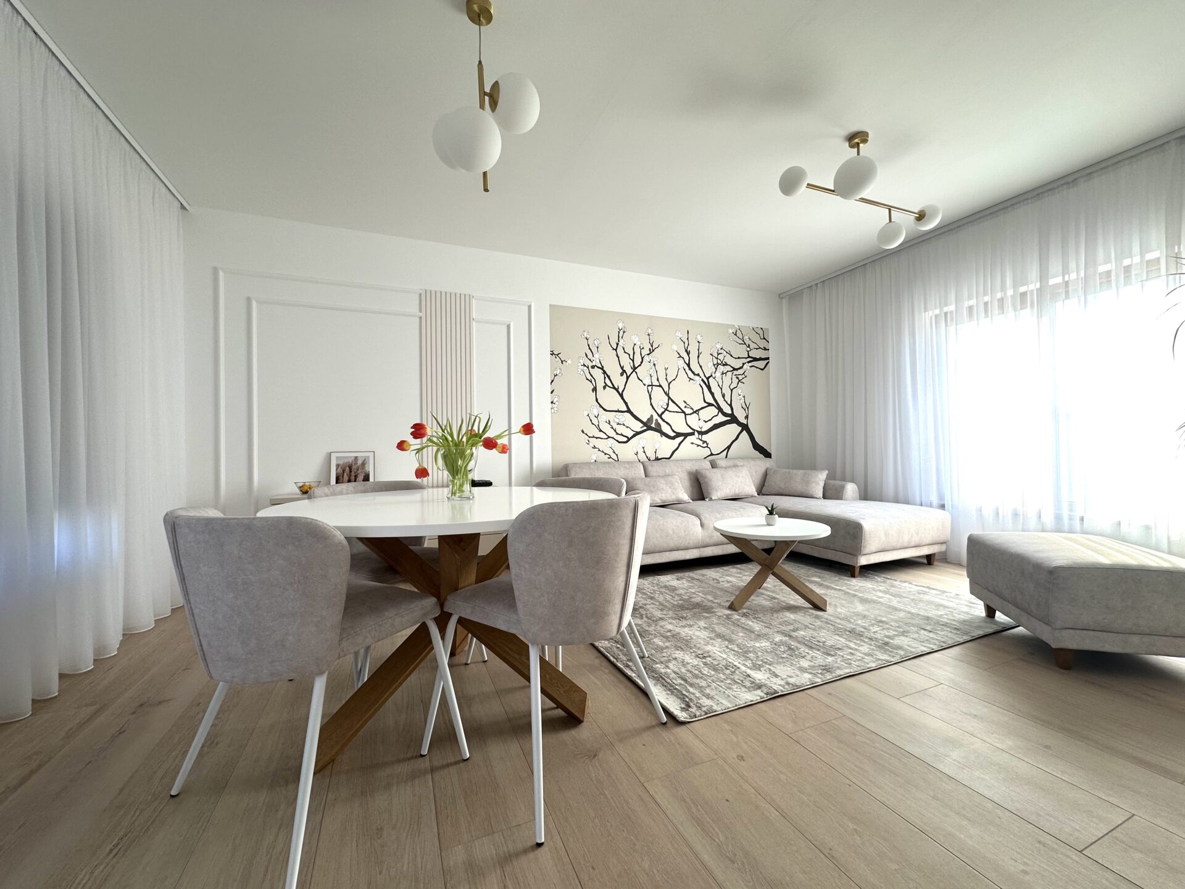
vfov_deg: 85.7
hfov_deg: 102.1
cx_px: 592
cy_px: 444
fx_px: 479
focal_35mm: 14
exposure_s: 1/99
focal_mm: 2.22
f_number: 2.2
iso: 64
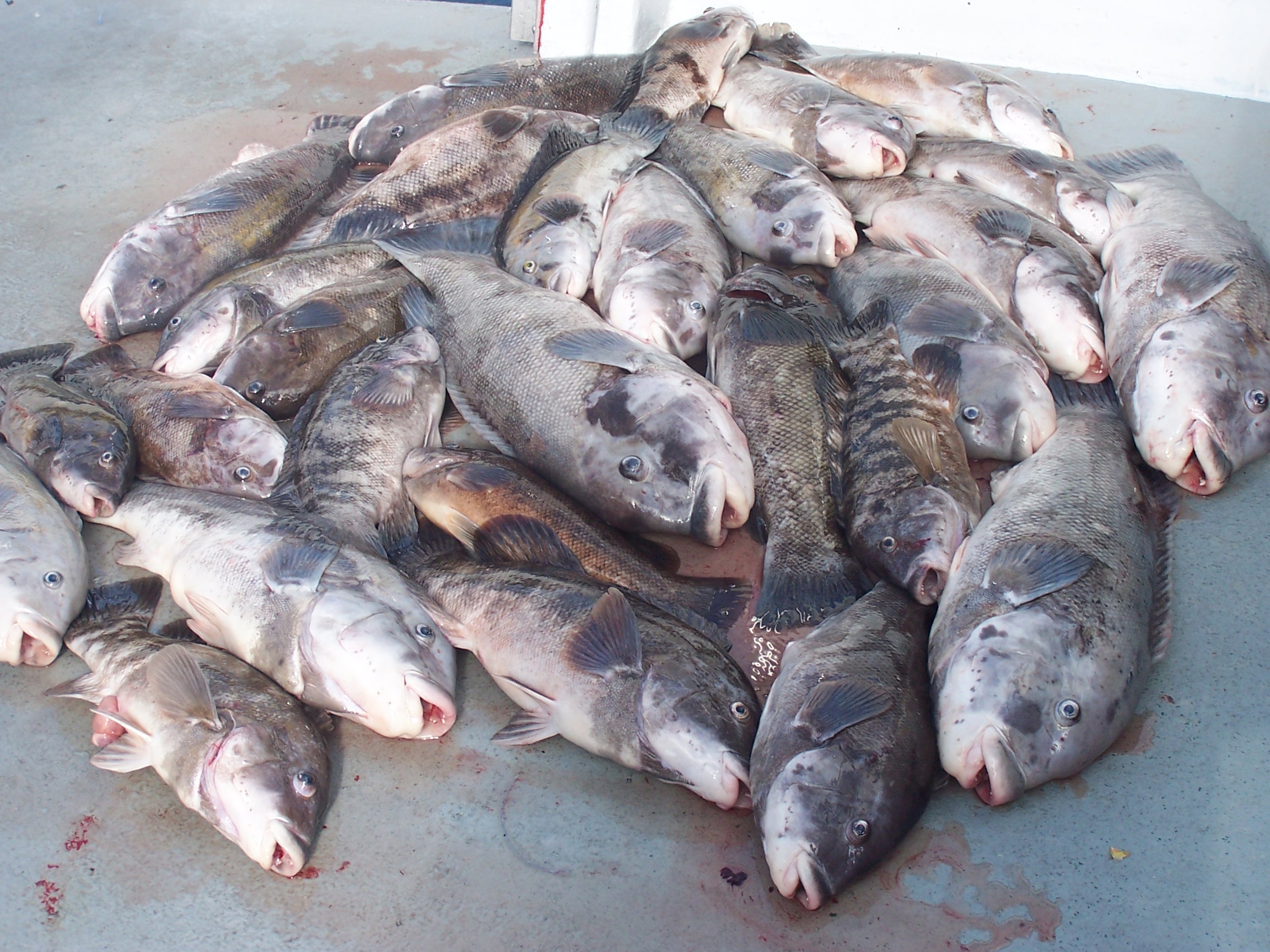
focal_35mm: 67
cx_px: 635
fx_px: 2458
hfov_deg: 29.0
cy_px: 476
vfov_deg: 21.9
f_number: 3.2
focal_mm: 11.1
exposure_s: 1/250
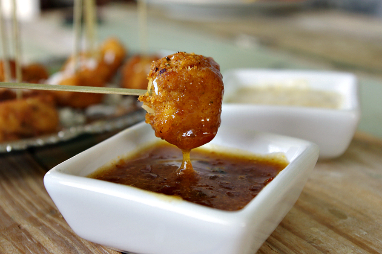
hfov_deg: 40.4
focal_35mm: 49
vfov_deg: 27.4
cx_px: 191
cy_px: 127
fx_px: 519
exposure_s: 1/15
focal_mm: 32.5
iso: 200
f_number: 5
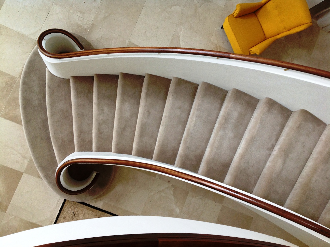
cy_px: 124
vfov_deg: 40.6
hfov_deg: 52.7
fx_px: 333
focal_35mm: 35
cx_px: 165
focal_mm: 4.28
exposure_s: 1/17
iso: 64
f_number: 2.4
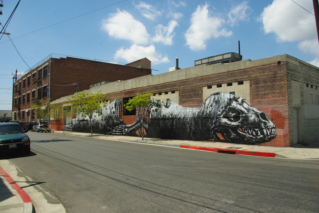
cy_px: 106
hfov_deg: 67.3
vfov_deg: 48.0
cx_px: 160
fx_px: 239
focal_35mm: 27
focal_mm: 18
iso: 100
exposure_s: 1/180
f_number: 11
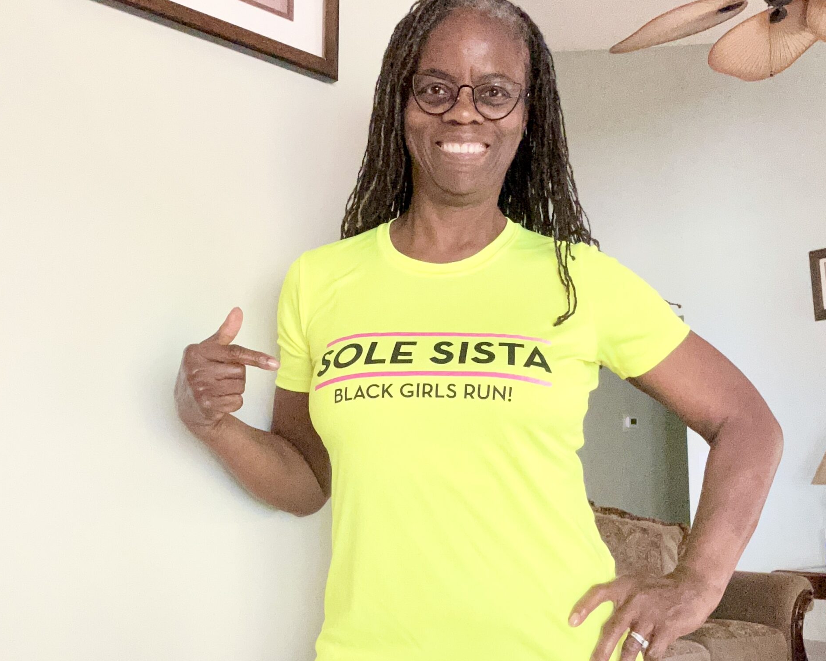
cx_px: 411
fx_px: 978
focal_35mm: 40
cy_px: 373
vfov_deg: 37.3
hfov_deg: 45.8
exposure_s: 1/30
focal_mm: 2.69
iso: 400
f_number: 1.9
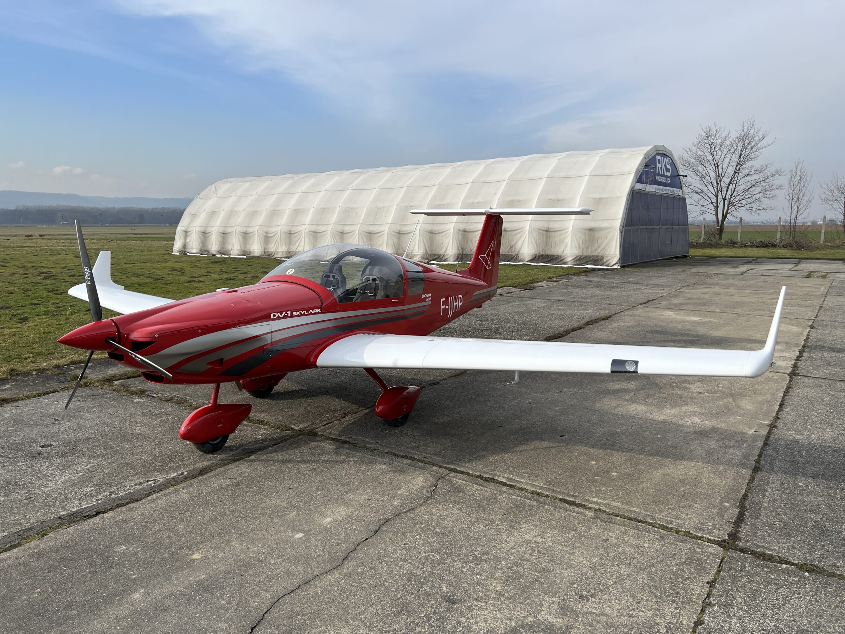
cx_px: 422
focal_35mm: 26
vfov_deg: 53.1
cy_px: 317
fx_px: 635
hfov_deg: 67.3
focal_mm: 5.7
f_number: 1.5
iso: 50
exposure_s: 1/4115
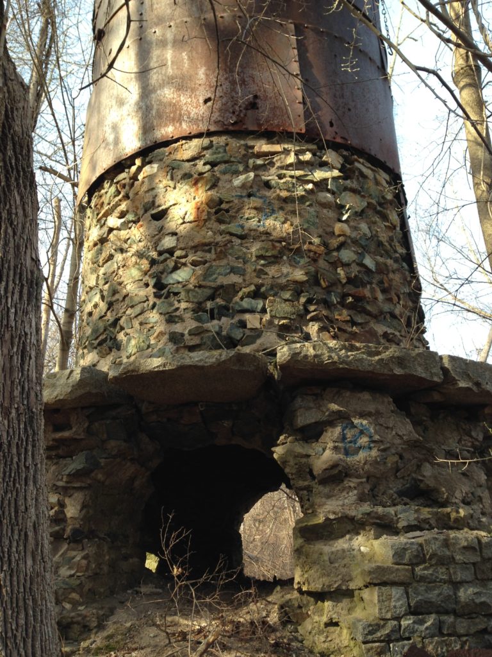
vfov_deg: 55.4
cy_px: 328
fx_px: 625
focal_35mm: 33
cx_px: 246
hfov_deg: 42.9
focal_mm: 4.12
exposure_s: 1/208
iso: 50
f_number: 2.4
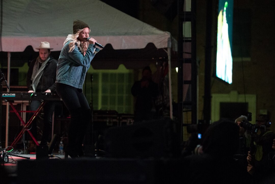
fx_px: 840
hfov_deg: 18.6
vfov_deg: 12.5
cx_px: 138
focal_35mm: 110
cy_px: 92
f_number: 2.8
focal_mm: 110
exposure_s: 1/400
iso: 8000
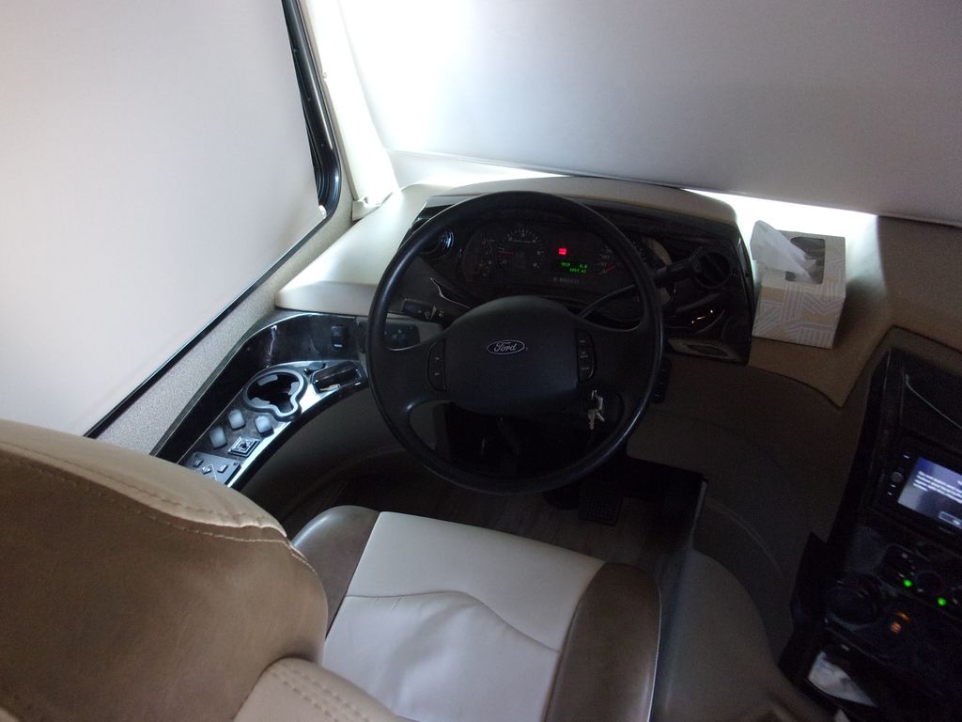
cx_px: 481
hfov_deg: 63.4
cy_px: 361
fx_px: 778
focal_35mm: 28
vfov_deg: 49.7
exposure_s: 1/34
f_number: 3.9
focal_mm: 5.1
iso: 297
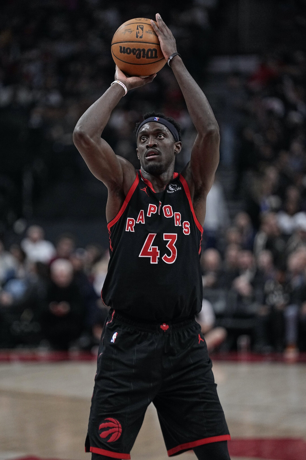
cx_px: 153
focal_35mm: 200
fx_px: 2550
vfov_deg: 10.3
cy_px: 230
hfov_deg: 6.9
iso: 2500
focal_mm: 200
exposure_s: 1/1500
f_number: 2.8
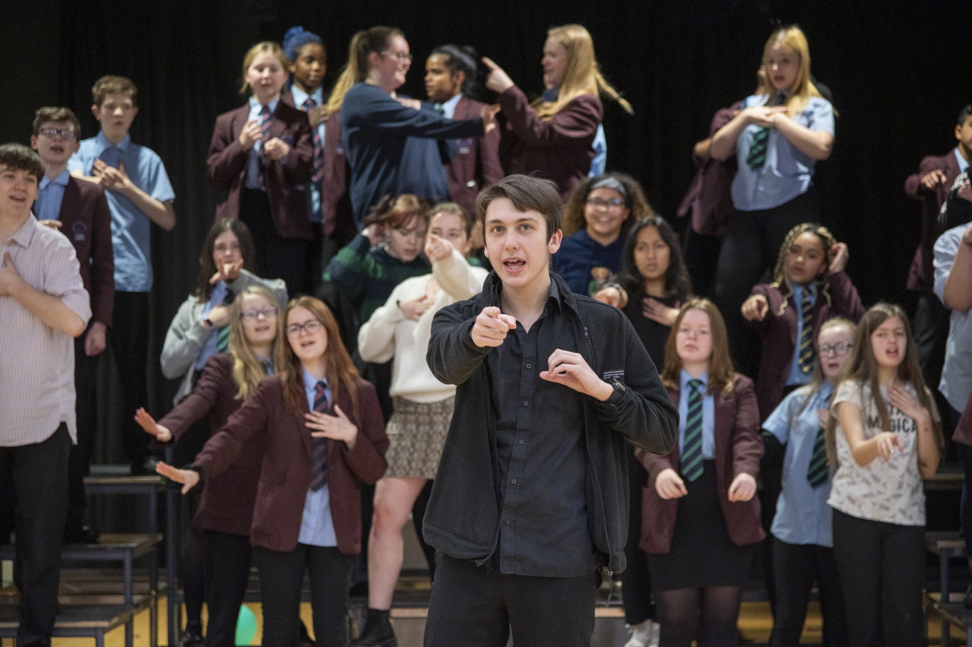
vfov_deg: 13.0
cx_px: 486
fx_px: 2833
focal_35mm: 105
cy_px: 324
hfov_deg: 19.5
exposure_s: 1/125
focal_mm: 105
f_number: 4
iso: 2000
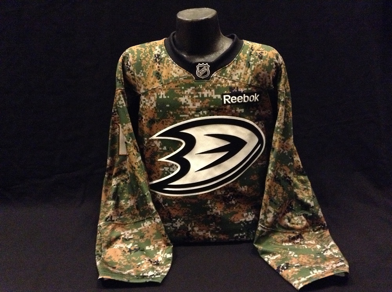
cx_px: 196
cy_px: 146
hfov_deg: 55.4
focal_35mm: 33
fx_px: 373
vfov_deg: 42.8
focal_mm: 3.3
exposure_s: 1/15
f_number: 2.4
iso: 640
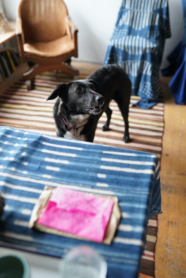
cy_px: 139
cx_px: 93
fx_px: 271
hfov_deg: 37.9
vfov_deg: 54.4
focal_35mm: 35
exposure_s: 1/1000
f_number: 2
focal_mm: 35
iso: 4000
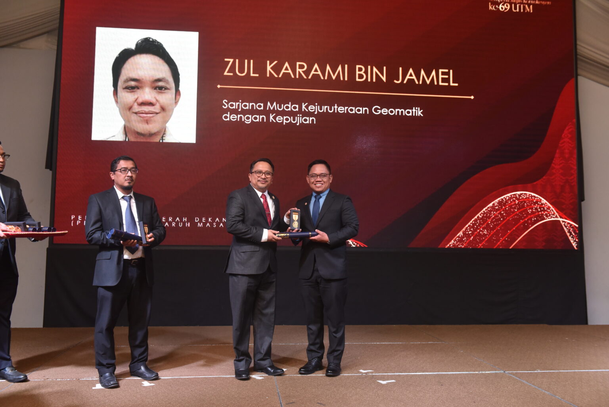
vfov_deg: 41.1
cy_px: 204
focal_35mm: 32
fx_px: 541
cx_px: 304
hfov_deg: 58.7
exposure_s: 1/160
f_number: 3.2
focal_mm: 32
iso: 1600
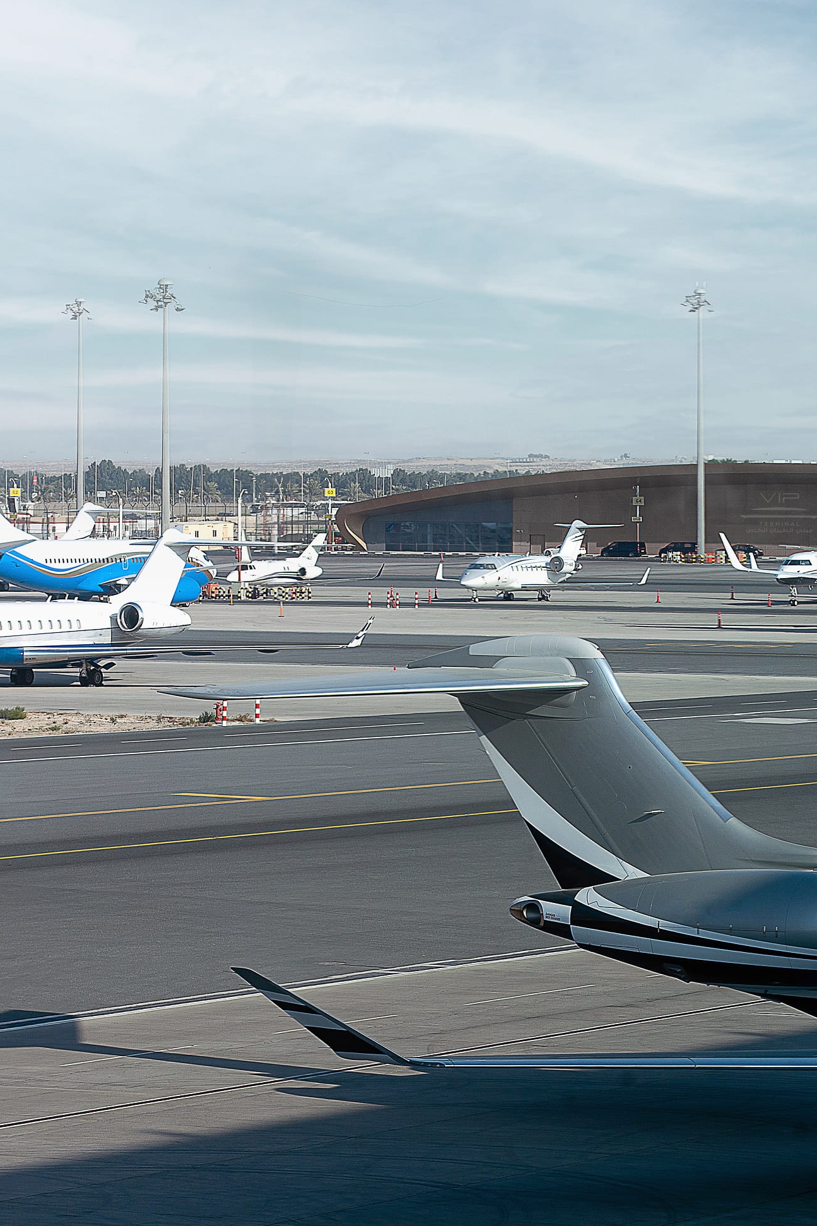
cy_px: 616
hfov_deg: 8.3
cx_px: 585
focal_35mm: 166
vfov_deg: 12.4
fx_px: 5651
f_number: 11
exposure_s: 1/100
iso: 80
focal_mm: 110
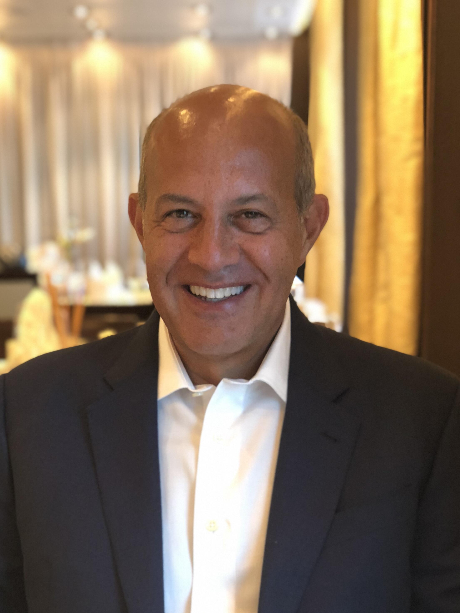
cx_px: 230
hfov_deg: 28.0
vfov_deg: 36.8
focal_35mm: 52
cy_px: 306
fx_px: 921
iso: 160
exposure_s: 1/11
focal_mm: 6
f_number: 2.4
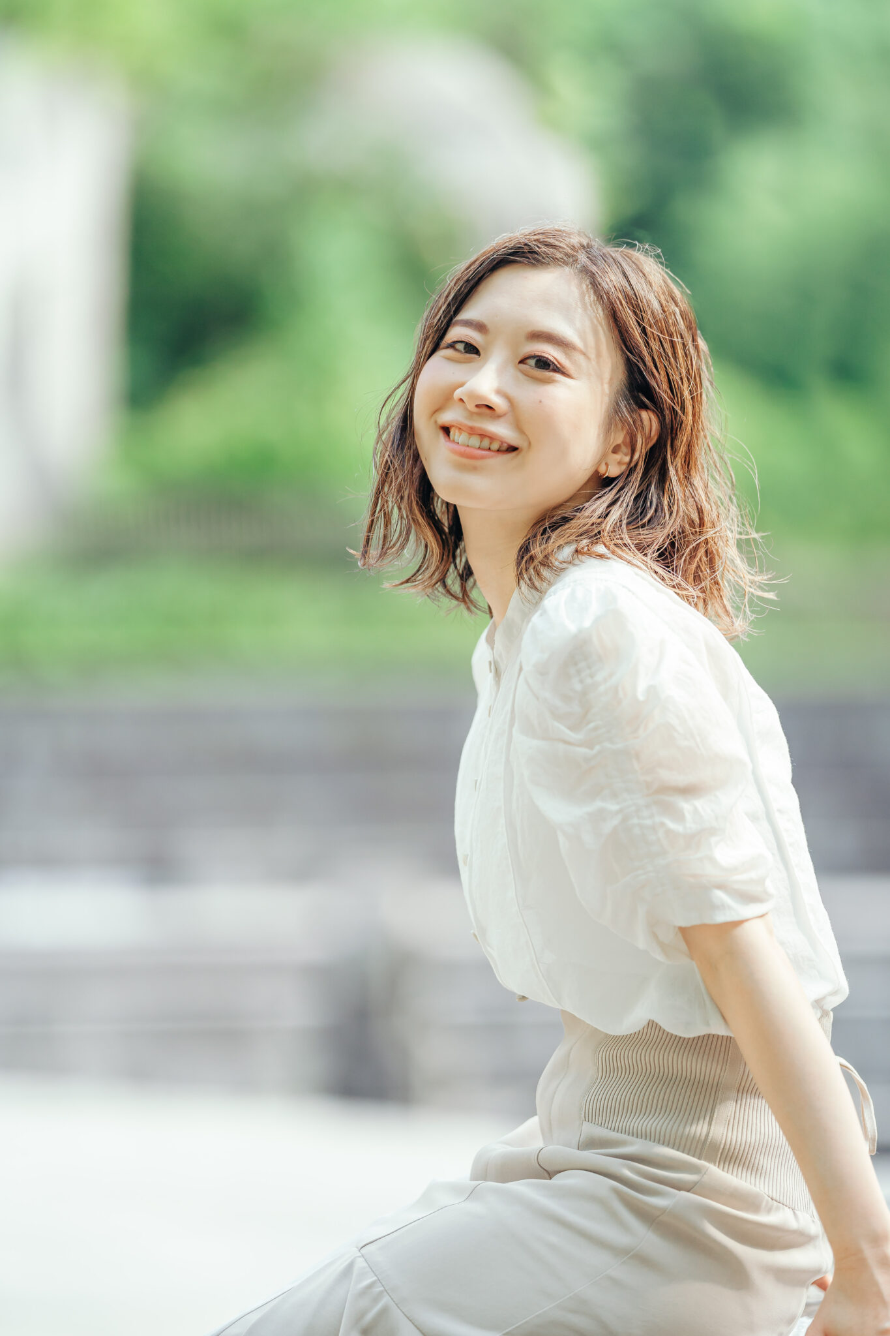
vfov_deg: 15.2
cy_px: 668
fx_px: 5007
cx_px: 445
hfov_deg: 10.2
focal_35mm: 135
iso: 320
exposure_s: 1/1600
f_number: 2
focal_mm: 135
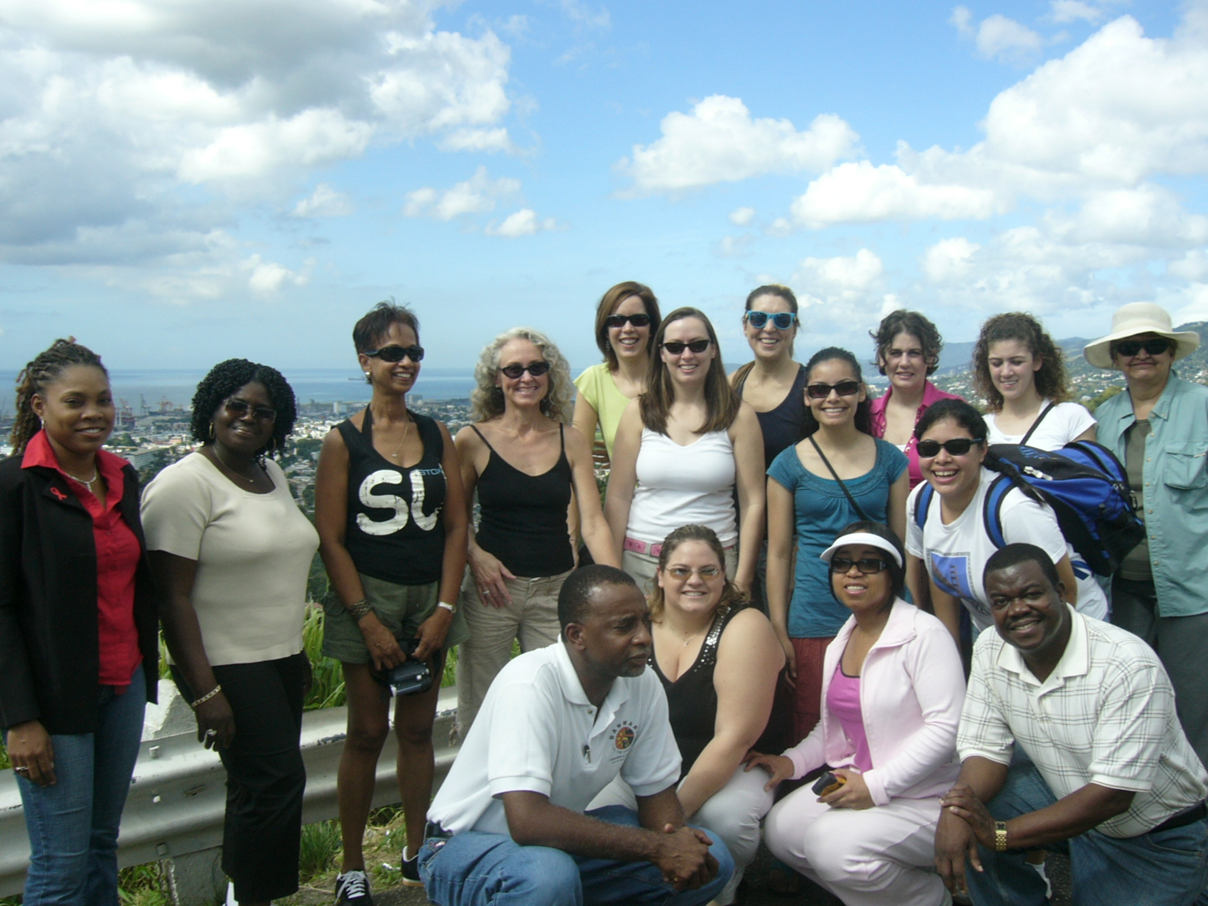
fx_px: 1221
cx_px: 604
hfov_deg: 52.6
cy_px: 453
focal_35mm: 35
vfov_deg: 40.7
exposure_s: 1/125
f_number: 8
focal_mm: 5.8
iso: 50
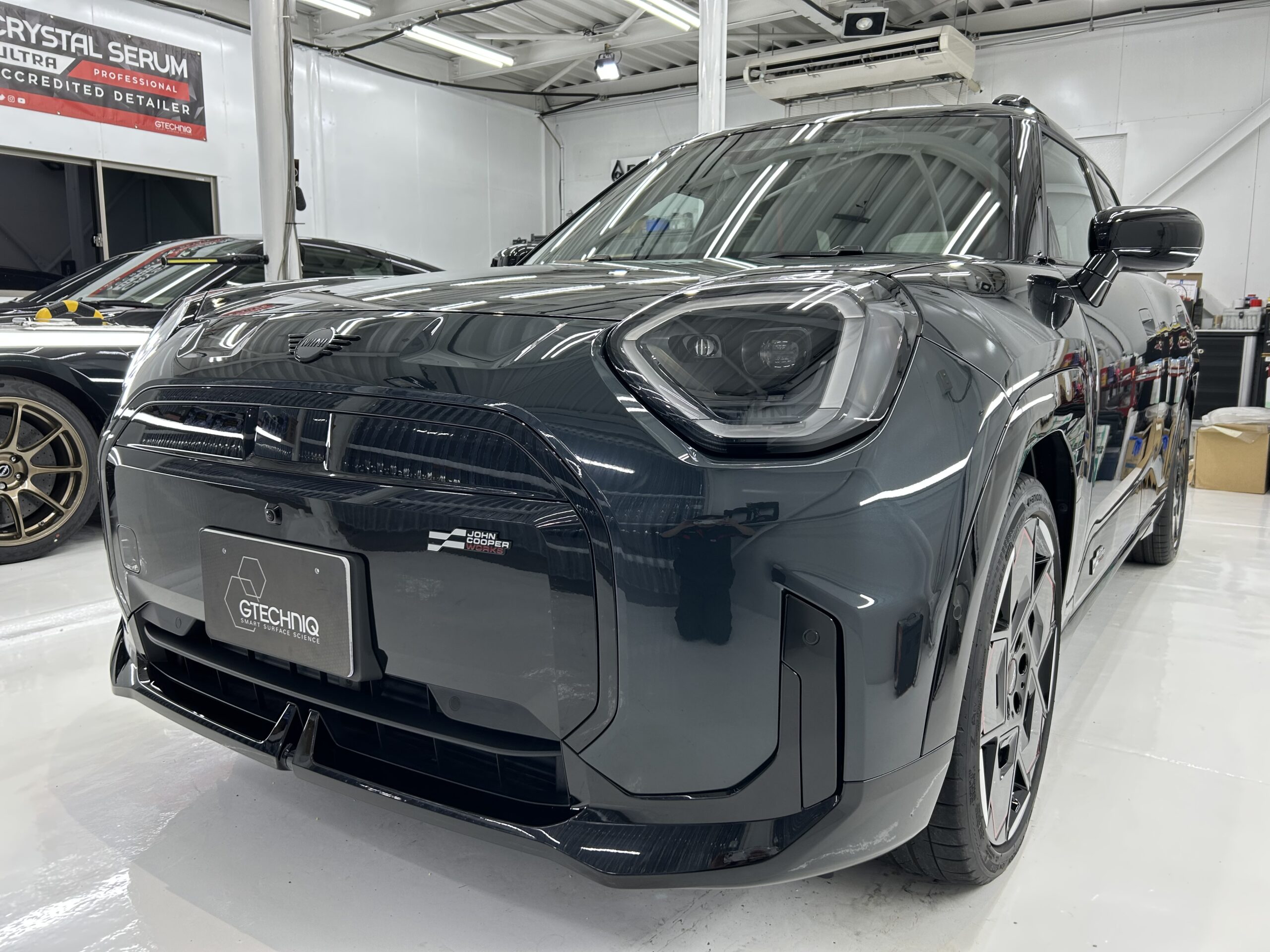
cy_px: 476
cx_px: 635
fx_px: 954
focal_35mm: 26
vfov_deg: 53.1
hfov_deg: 67.3
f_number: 1.5
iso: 40
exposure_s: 1/120
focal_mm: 5.7
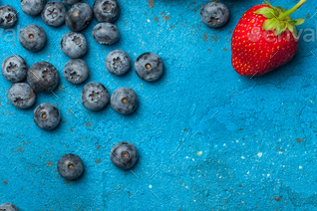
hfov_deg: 14.8
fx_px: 1224
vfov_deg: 9.9
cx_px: 140
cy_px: 81
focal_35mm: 139
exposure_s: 1/125
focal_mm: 50
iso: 200
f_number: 9
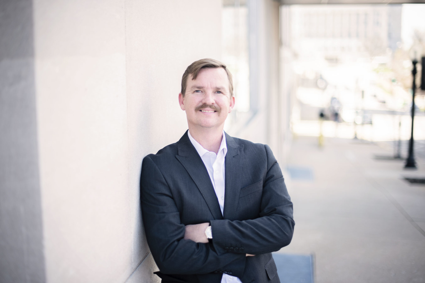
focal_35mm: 50
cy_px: 142
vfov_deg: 27.0
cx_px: 212
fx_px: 590
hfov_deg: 39.6
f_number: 1.4
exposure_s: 1/1250
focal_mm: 50
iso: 100
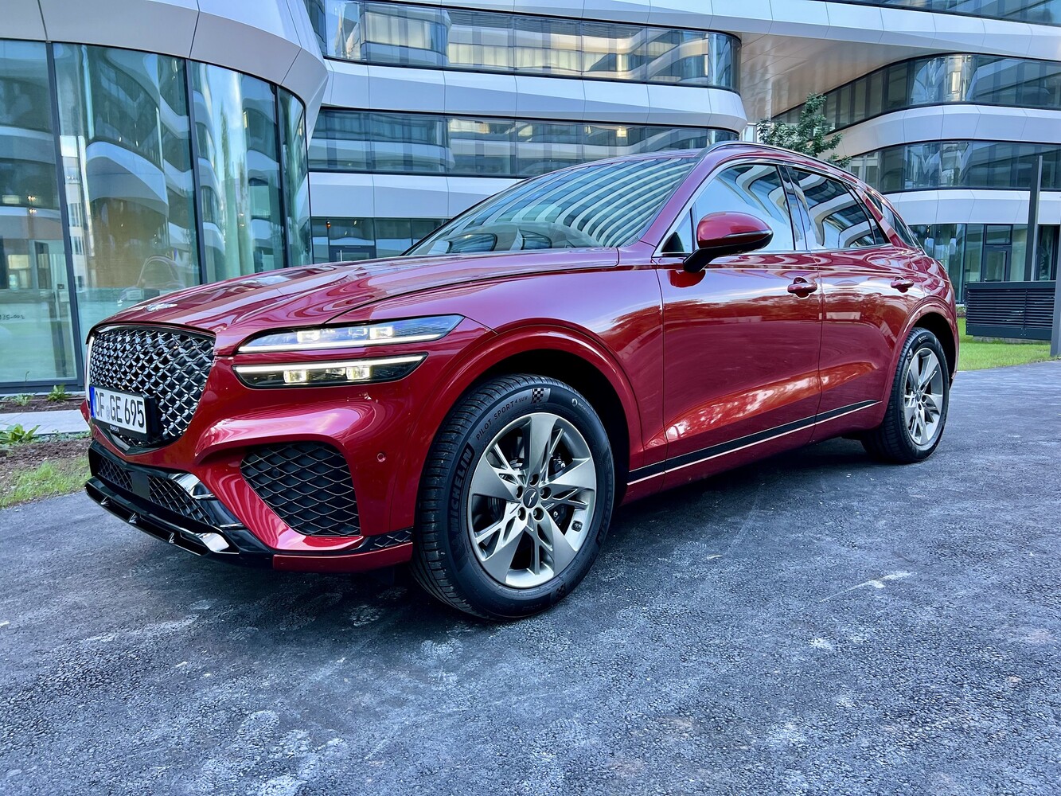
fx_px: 797
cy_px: 398
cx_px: 530
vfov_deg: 53.1
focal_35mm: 26
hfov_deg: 67.3
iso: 64
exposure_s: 1/86
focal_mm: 5.7
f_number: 1.5
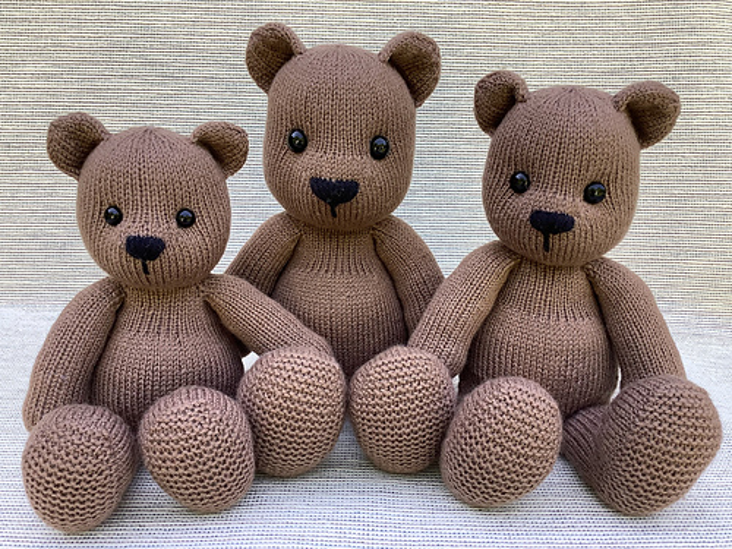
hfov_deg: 58.4
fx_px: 656
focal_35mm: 31
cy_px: 274
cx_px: 366
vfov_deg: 45.4
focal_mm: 3.3
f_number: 2.4
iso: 50
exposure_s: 1/120
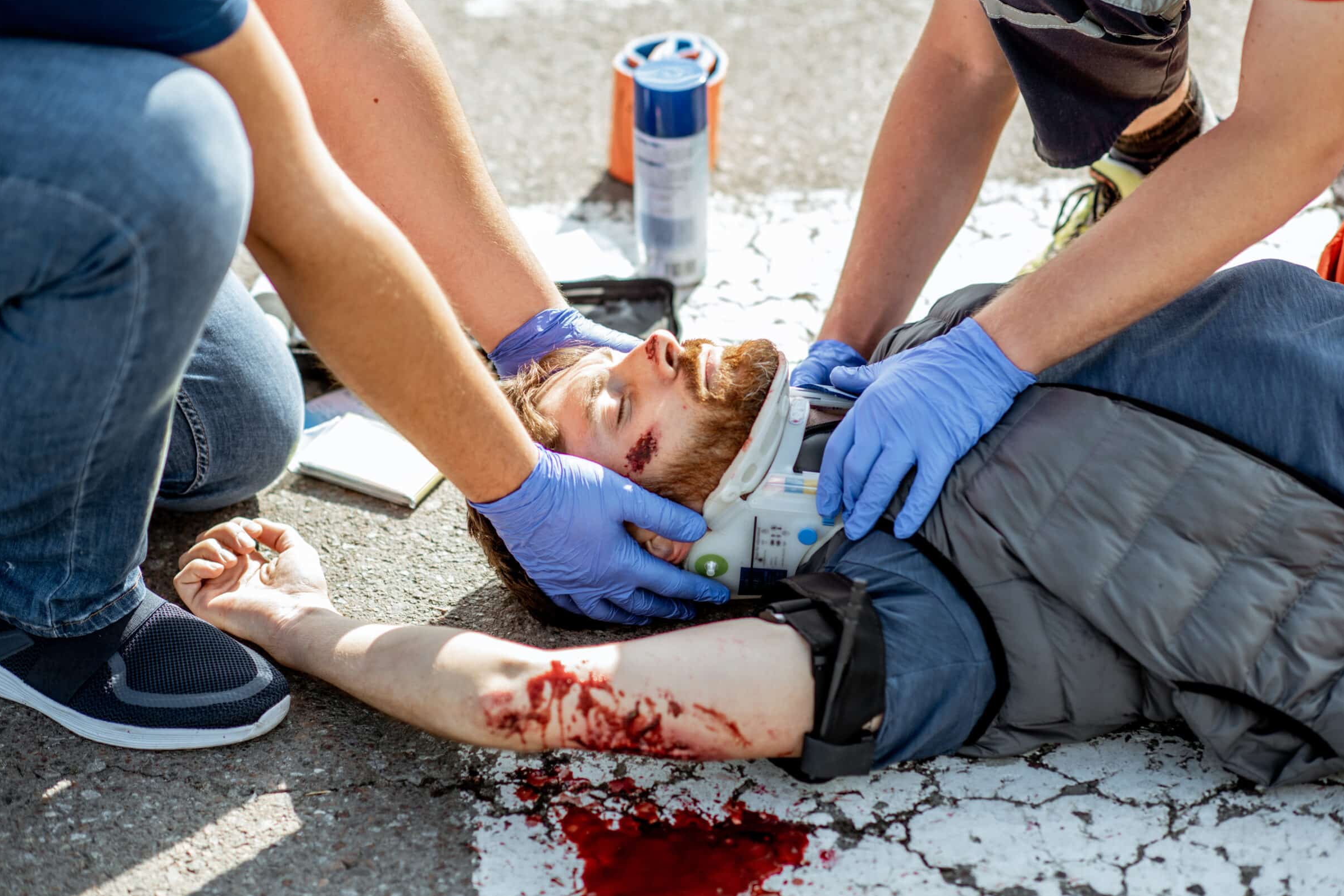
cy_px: 450
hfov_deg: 22.4
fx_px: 3397
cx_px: 681
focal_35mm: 91
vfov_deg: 15.0
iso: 200
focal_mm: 85
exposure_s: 1/1600
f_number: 2.2
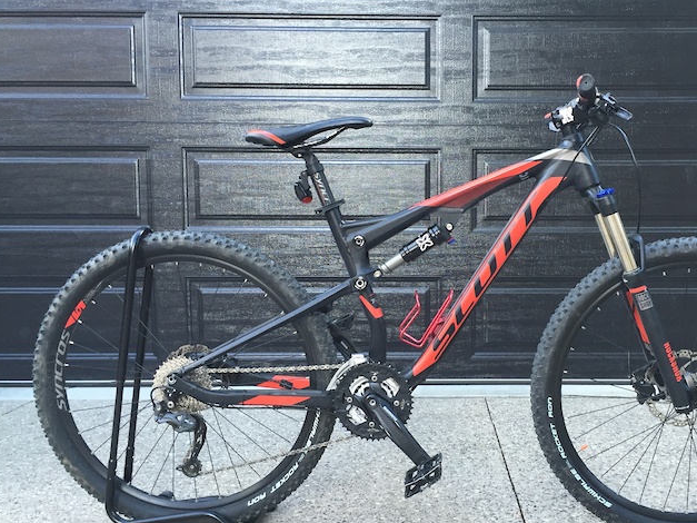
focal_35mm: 37
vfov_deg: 38.6
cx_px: 439
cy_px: 297
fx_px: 745
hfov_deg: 49.6
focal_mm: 4.15
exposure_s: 1/40
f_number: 2.2
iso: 40
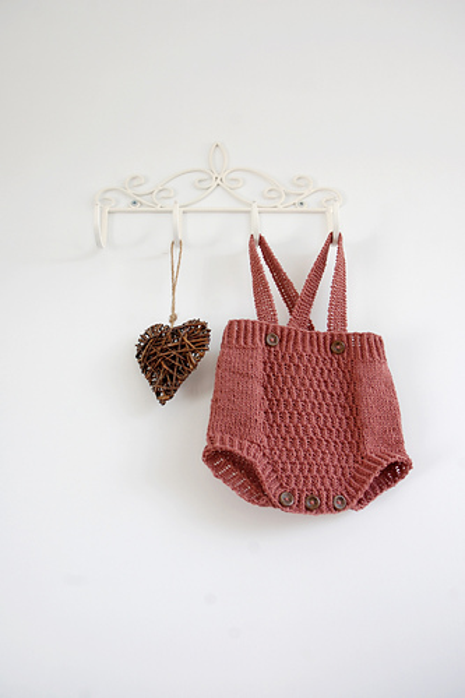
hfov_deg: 39.9
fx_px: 640
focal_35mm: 33
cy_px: 349
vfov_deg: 57.2
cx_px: 232
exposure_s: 1/125
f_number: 5.6
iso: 400
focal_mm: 22
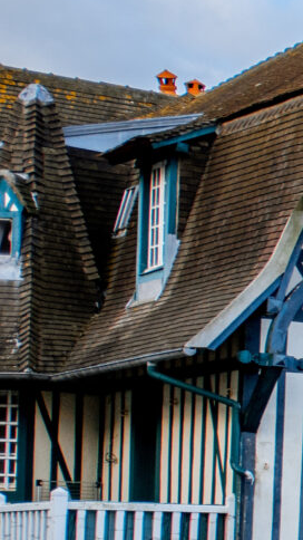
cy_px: 458
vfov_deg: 17.4
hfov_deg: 6.6
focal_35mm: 122
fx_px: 1744
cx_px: 1408
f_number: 2.8
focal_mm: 22
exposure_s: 1/1600
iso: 200
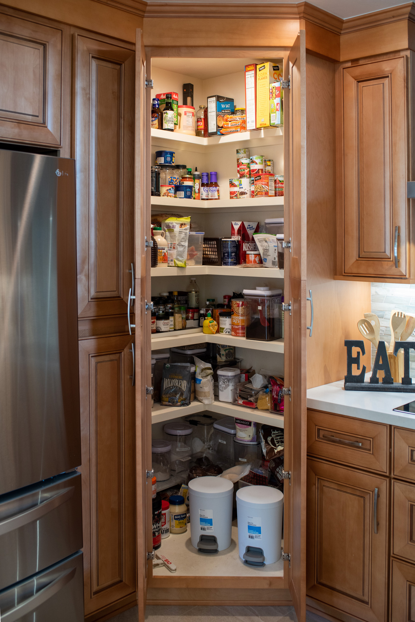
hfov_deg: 37.9
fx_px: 605
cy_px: 311
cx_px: 208
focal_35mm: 35
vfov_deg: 54.4
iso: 400
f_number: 3.2
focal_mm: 35
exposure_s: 1/60
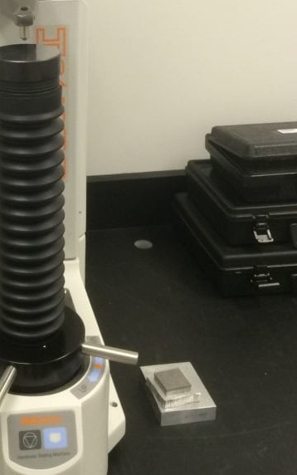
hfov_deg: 22.8
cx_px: 12
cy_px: 98
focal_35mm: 55
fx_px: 712
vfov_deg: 35.7
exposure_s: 1/30
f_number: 2.2
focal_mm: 4.2
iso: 100
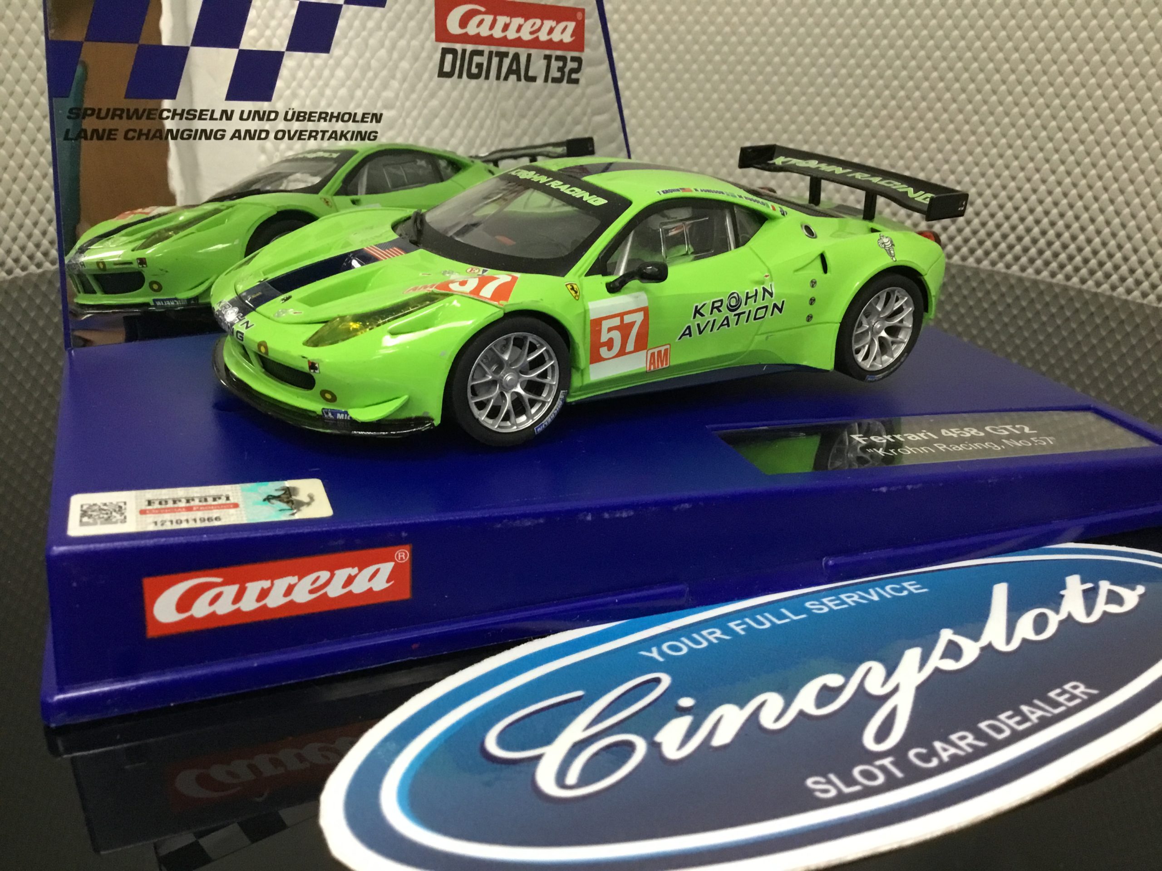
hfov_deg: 58.4
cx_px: 581
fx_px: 1041
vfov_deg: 45.4
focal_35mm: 31
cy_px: 436
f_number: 2.4
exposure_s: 1/30
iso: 160
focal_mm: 3.3
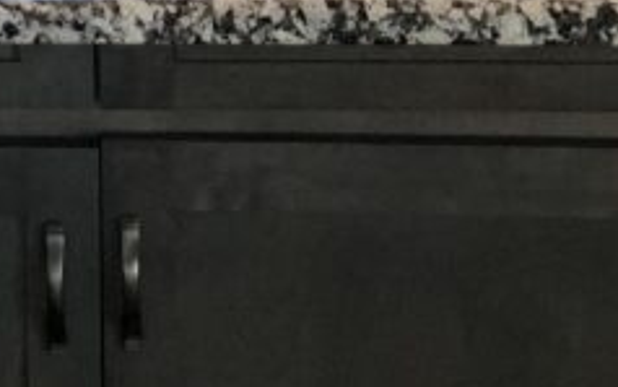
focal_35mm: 237
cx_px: -125
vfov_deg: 5.5
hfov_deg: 8.7
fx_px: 3994
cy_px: -330
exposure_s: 1/60
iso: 100
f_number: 2.4
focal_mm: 6
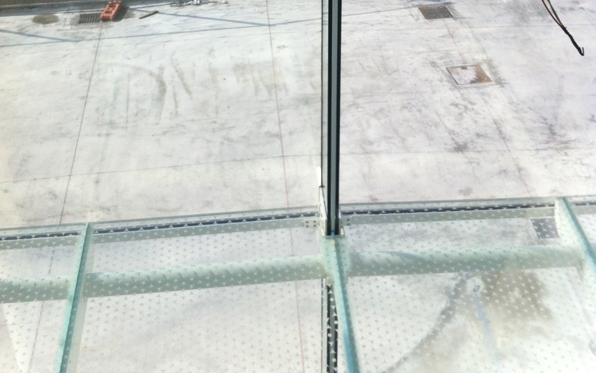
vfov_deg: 24.6
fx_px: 812
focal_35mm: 50
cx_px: 299
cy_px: -1
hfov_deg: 40.3
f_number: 2.8
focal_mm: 3.85
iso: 80
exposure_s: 1/616
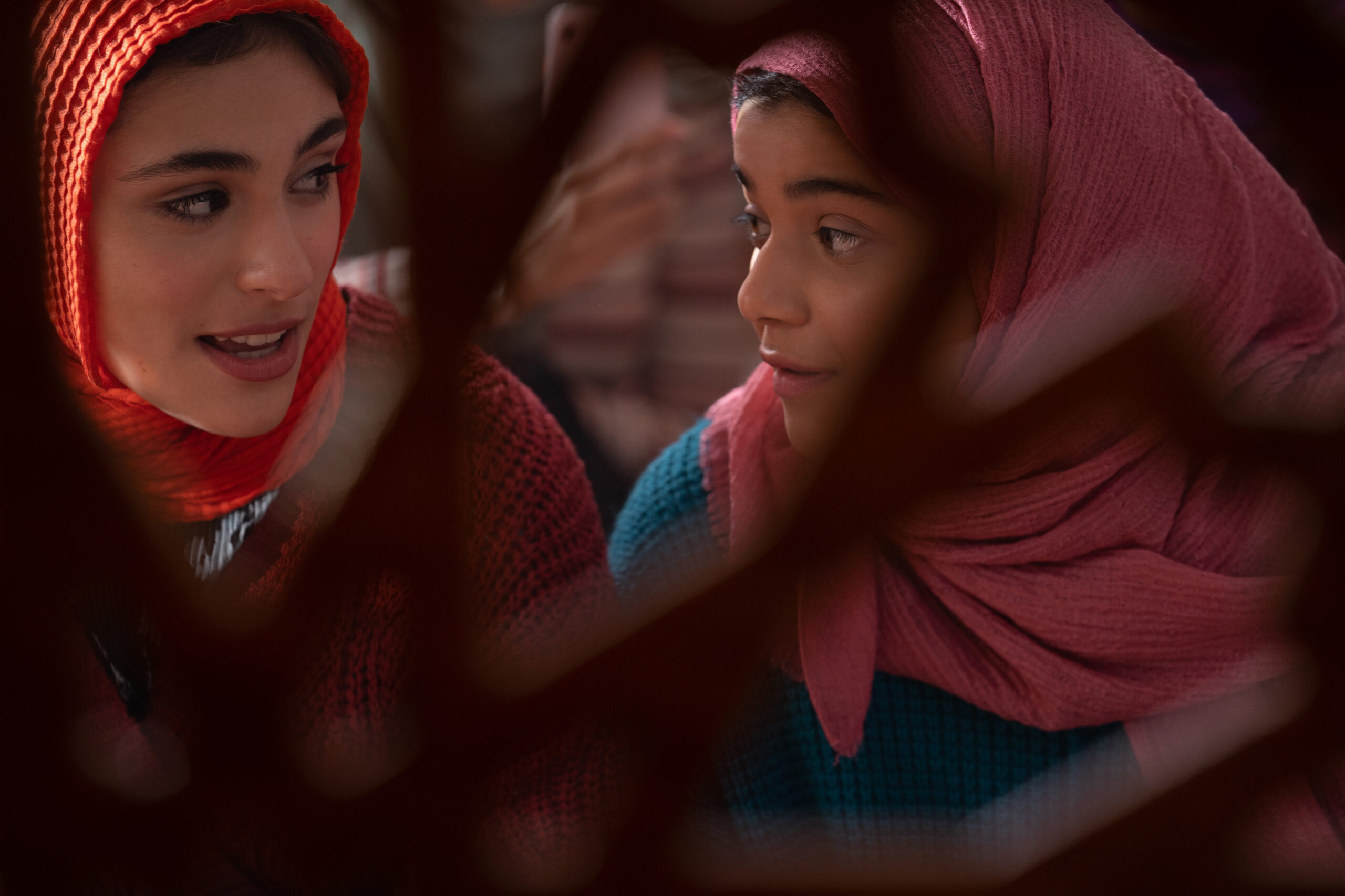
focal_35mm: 168
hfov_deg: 12.2
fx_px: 6277
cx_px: 672
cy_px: 448
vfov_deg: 8.2
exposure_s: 1/200
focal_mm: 168
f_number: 4
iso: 640
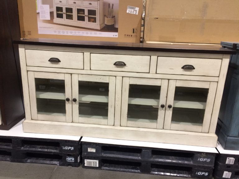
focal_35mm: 29
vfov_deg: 48.2
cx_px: 120
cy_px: 90
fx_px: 200
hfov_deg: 61.7
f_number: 2.2
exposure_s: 1/30
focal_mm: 4.15
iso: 125
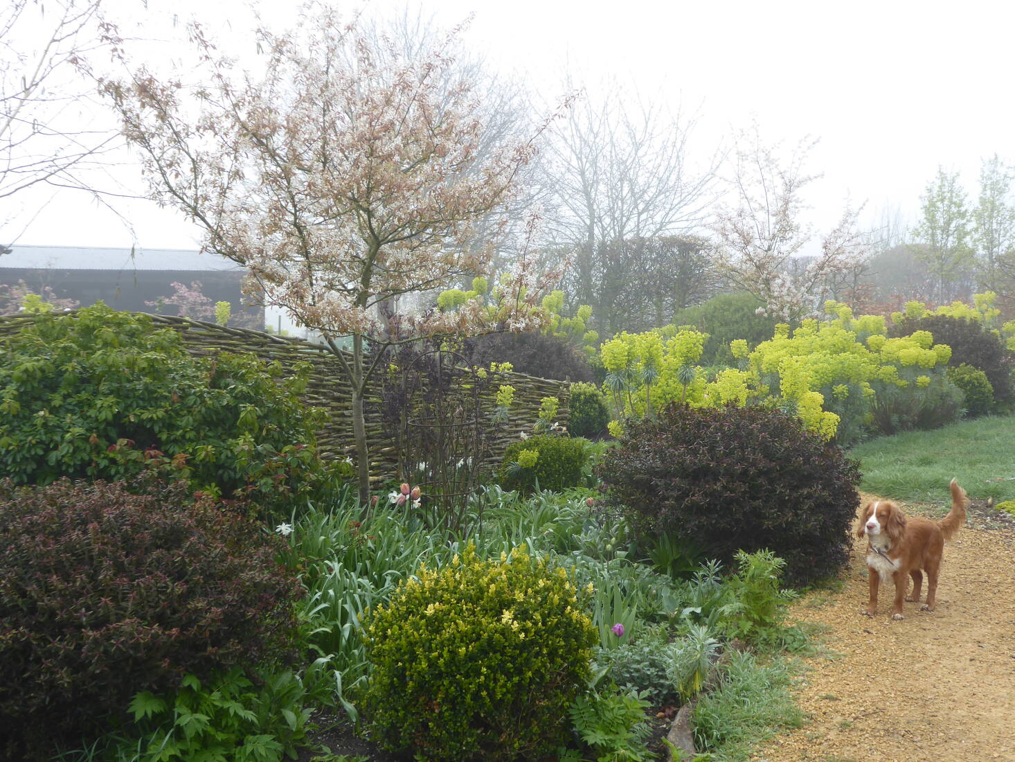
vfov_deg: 31.5
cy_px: 381
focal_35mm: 46
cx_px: 508
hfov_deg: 41.2
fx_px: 1349
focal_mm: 7.8
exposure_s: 1/125
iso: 80
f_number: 3.9
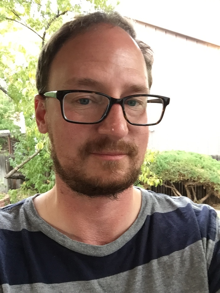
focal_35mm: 31
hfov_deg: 45.5
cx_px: 110
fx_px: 263
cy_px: 146
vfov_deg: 58.3
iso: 125
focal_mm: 2.65
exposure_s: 1/30
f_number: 2.2
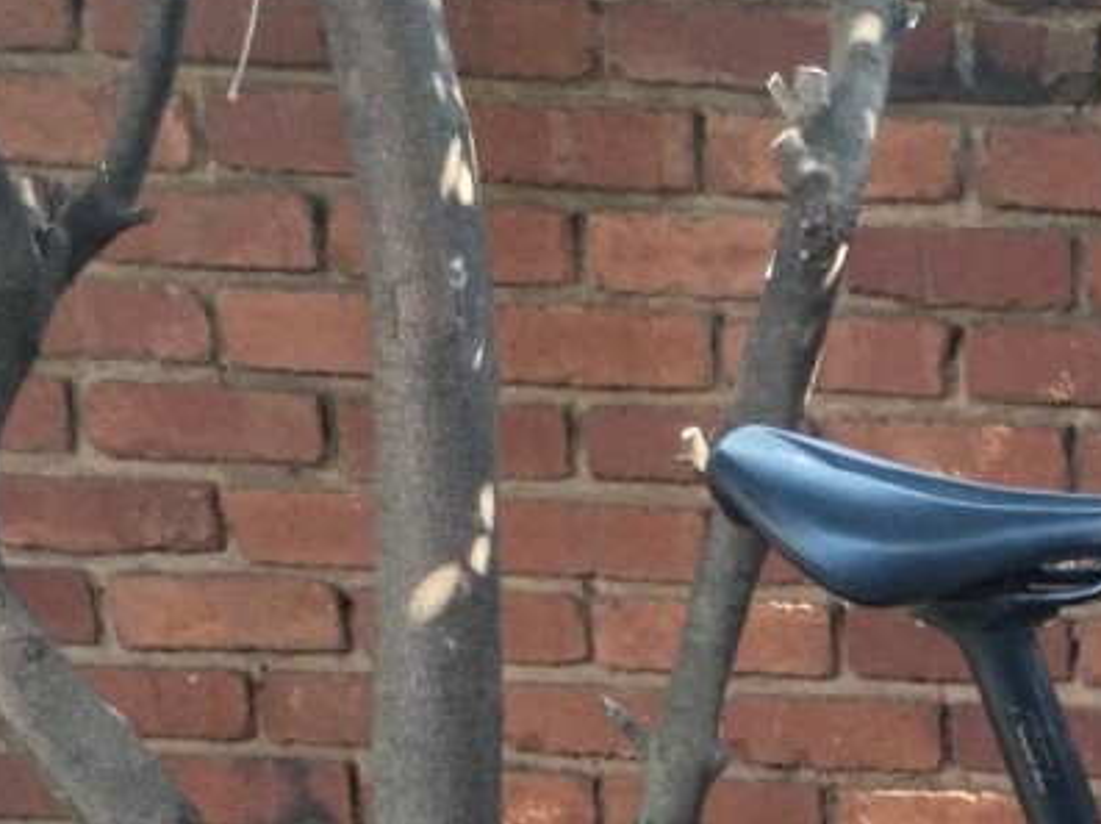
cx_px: 1670
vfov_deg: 11.9
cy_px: 1337
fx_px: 3718
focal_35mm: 117
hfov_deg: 15.5
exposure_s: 1/100
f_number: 1.8
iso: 171
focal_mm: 4.75
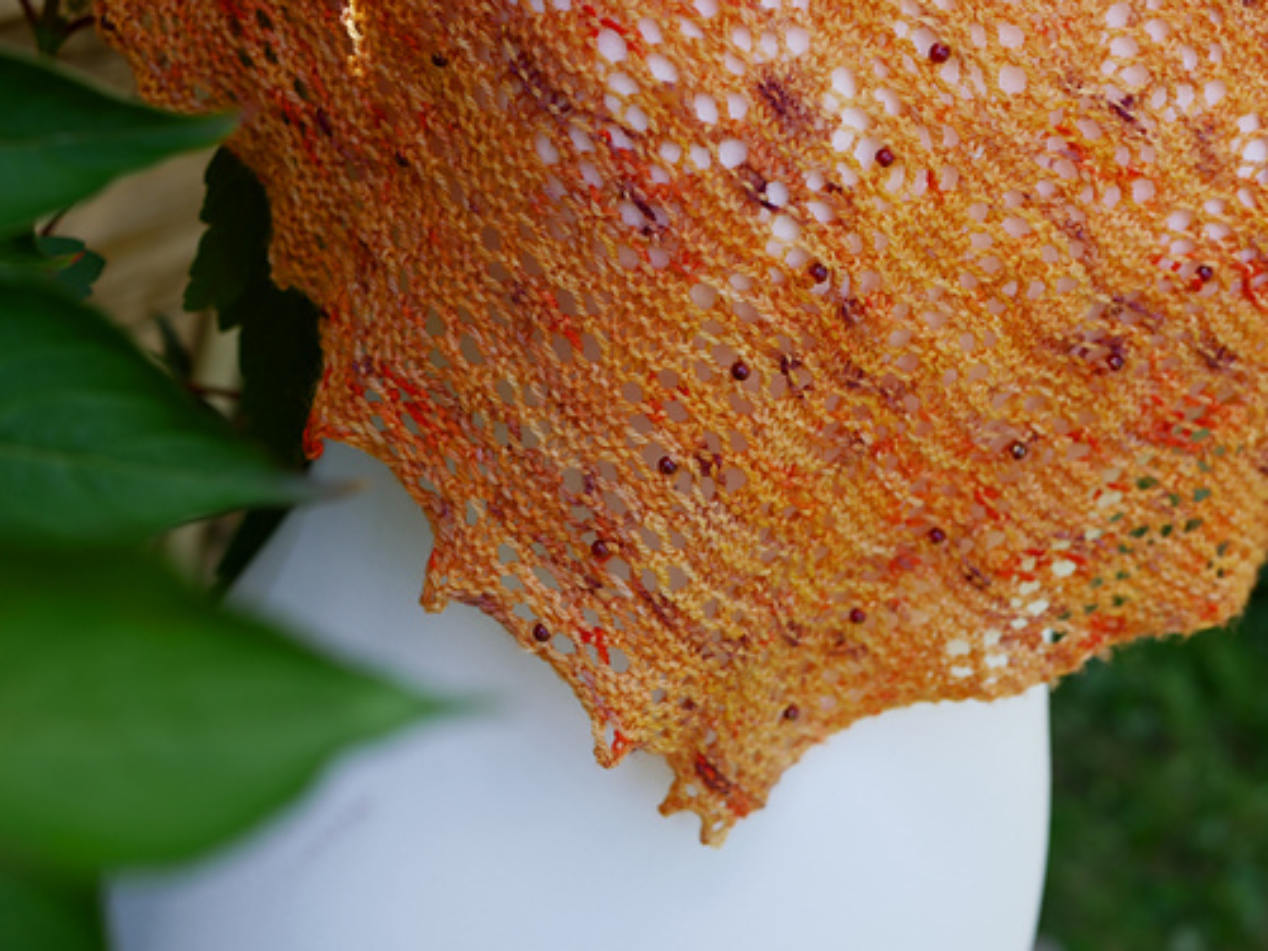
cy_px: 476
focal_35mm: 50
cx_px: 634
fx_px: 1832
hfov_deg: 38.2
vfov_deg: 29.1
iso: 200
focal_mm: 25
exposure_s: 1/400
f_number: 3.2
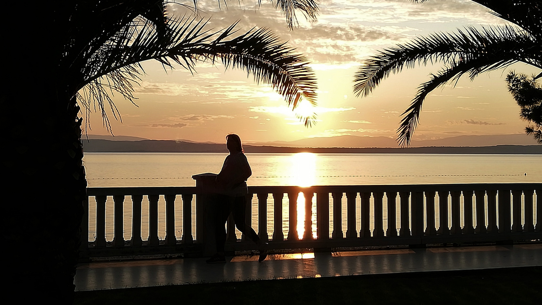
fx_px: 877
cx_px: 272
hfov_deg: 34.4
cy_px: 101
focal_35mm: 61
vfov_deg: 19.7
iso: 50
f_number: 2.2
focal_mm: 3.81
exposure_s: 1/618
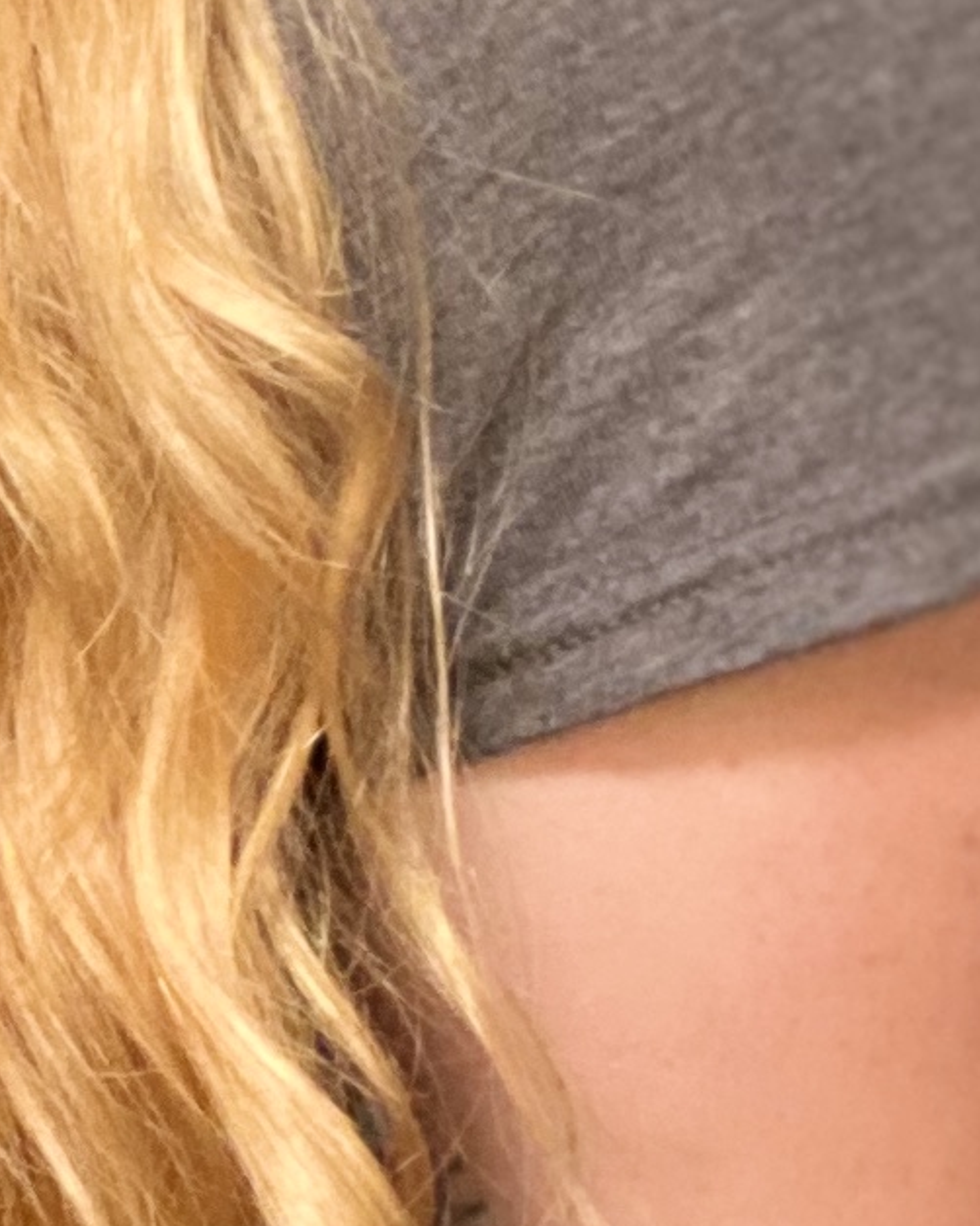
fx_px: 5223
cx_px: -988
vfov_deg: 13.4
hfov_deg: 9.9
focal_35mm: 144
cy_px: 482
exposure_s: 1/60
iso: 200
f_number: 2.2
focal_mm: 2.71
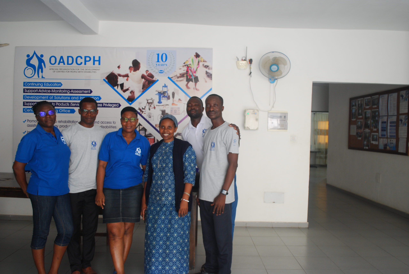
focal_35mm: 33
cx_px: 204
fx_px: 375
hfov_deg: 57.2
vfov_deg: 40.1
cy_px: 137
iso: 400
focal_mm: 22
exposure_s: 1/40
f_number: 4
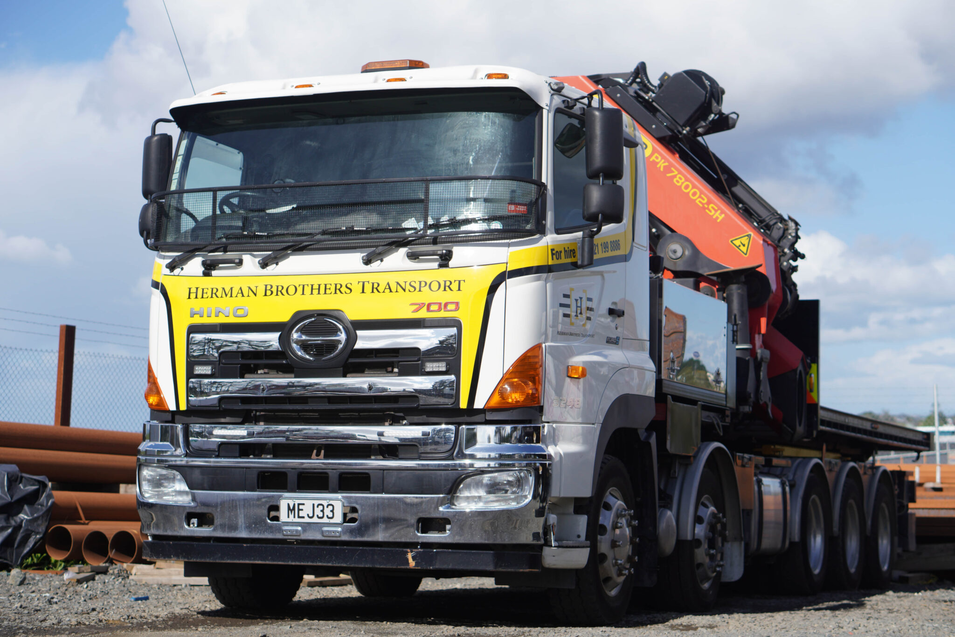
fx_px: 1989
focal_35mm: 75
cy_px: 318
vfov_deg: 18.2
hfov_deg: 27.0
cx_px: 478
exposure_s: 1/2000
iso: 100
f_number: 3.2
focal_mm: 50
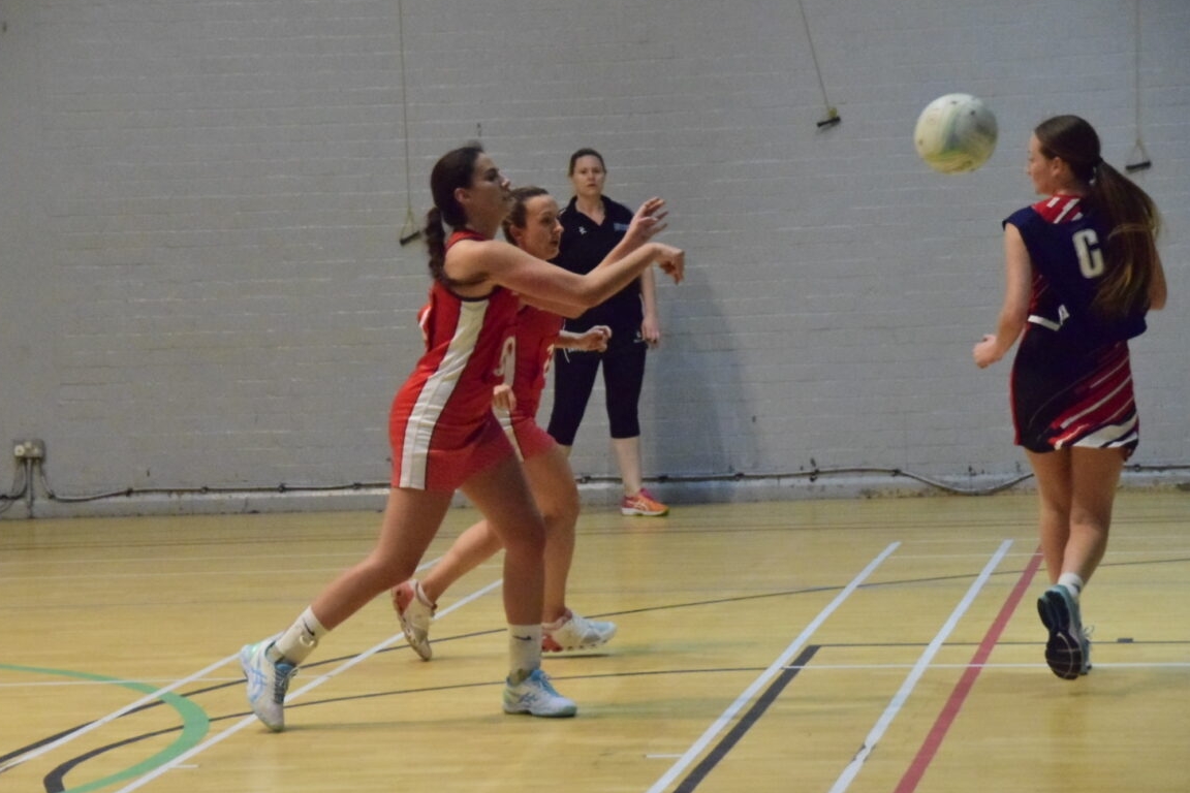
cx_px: 564
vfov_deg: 9.1
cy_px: 408
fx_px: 4958
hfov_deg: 13.7
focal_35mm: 150
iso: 8000
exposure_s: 1/640
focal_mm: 90
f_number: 5.3
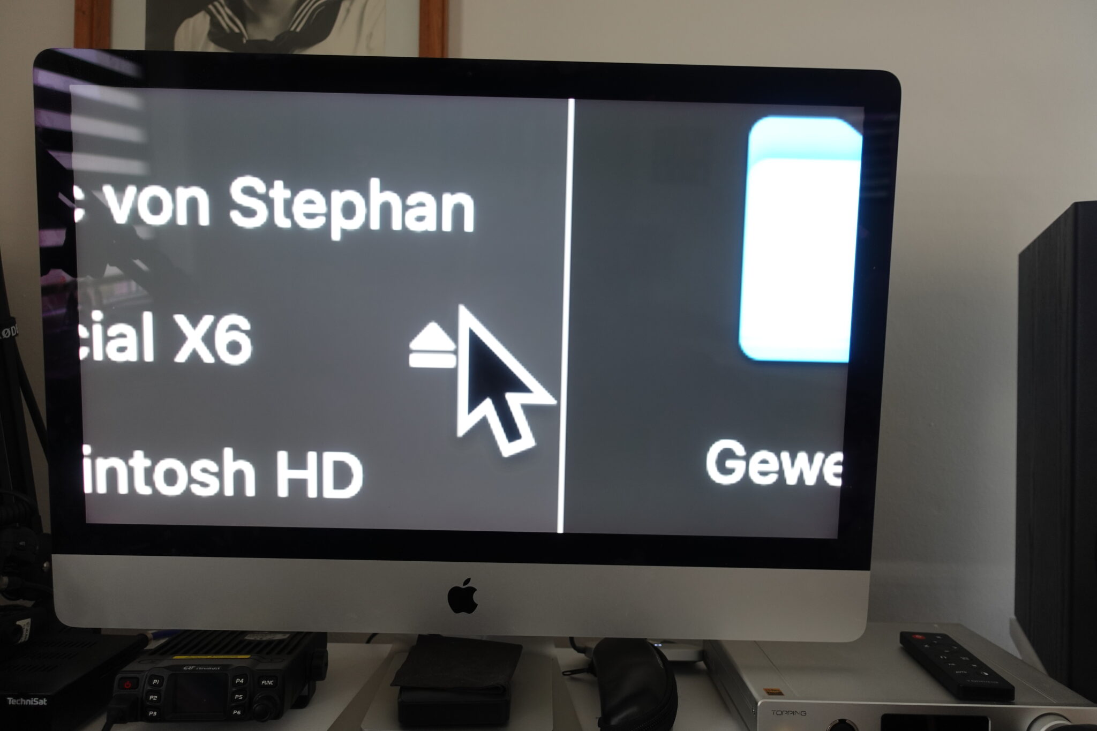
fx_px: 731
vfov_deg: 53.1
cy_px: 366
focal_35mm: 24
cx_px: 548
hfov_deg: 73.7
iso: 125
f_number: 1.8
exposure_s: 1/30
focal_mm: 8.8
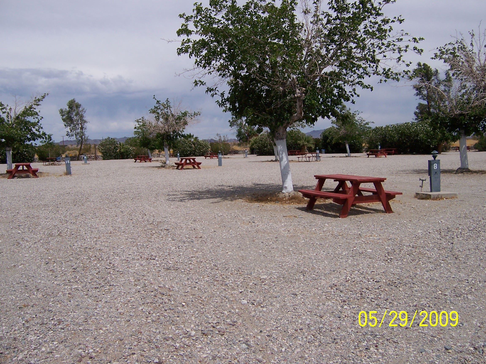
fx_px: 463
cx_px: 243
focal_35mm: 33
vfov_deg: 42.9
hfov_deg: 55.4
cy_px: 182
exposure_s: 1/1000
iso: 80
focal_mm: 5.5
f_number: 5.6
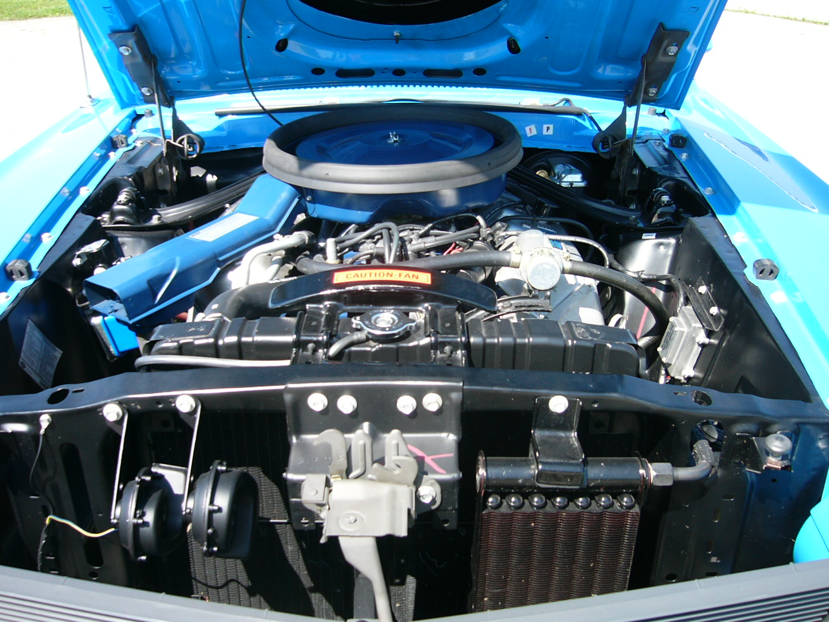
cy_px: 311
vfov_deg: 40.7
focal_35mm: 35
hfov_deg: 52.6
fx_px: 838
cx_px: 414
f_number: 2.8
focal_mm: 5.8
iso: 50
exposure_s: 1/250
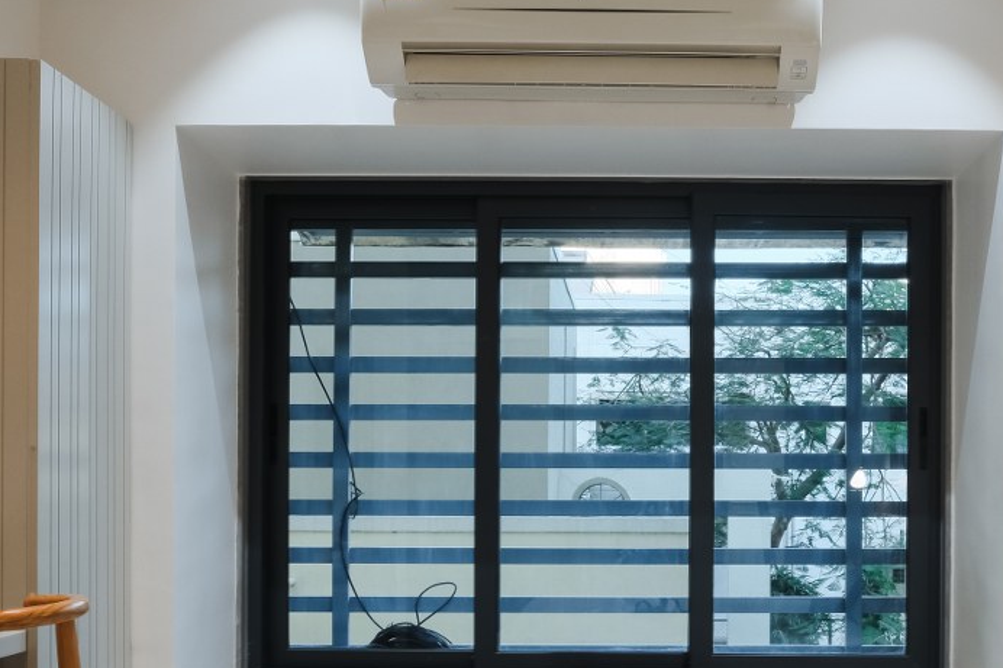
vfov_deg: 35.2
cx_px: 668
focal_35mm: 37
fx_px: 1031
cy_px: 492
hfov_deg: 51.0
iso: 640
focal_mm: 13
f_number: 8
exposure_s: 1/8
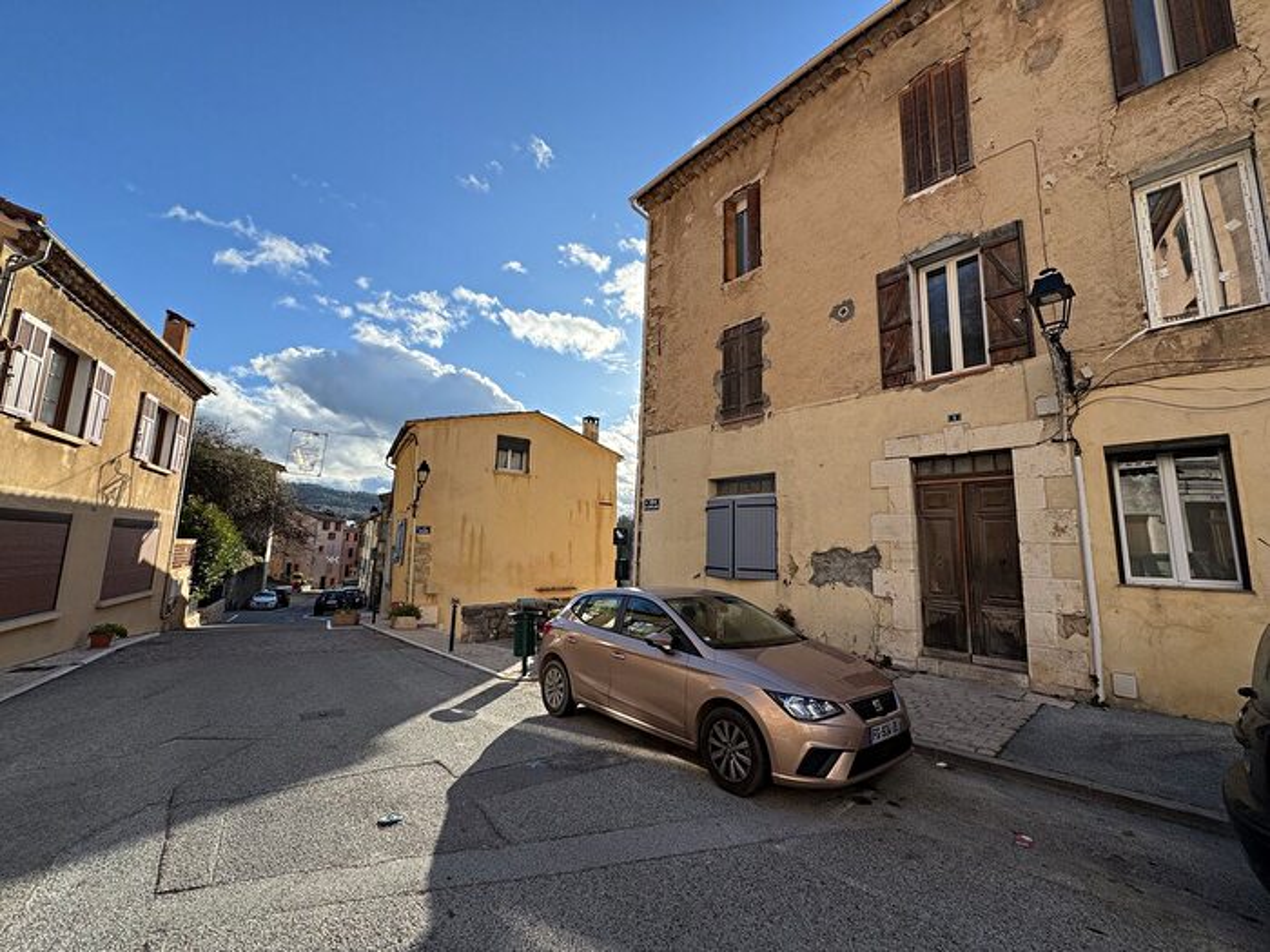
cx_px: 635
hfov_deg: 102.1
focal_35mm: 14
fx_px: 514
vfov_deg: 85.7
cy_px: 476
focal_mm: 2.22
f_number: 2.2
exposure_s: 1/1567
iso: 40
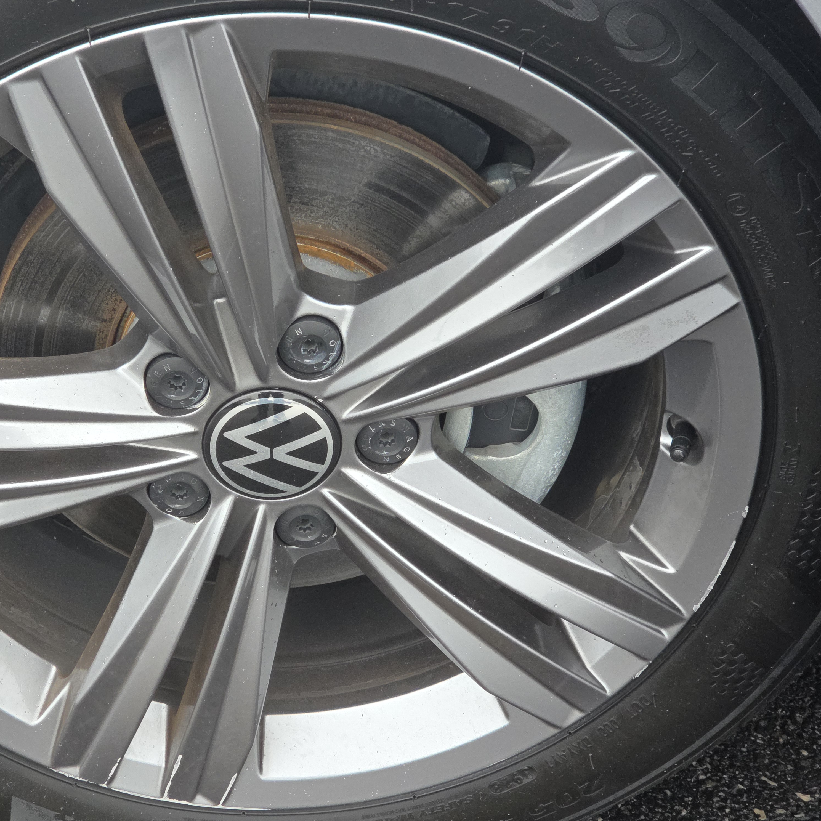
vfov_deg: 21.1
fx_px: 2200
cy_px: 412
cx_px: 282
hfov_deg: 21.1
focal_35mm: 82
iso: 50
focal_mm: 7
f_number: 2.4
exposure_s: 1/120
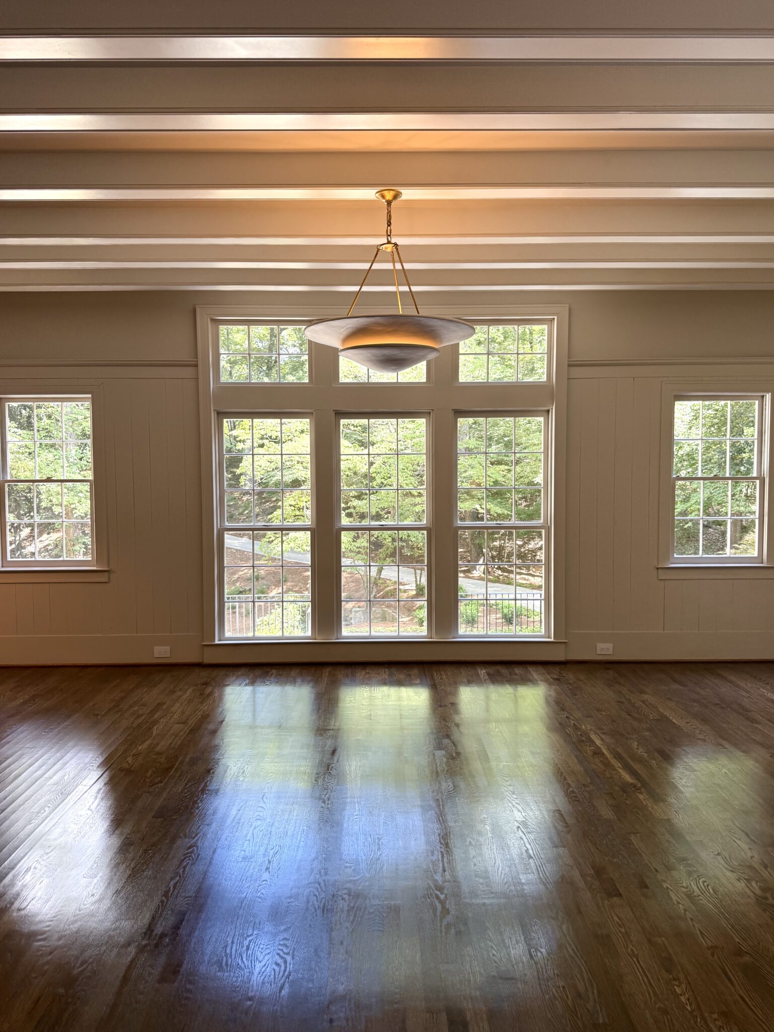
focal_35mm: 24
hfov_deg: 56.8
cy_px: 516
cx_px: 387
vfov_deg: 71.6
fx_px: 716
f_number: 1.78
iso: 100
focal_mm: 6.76
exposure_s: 1/121
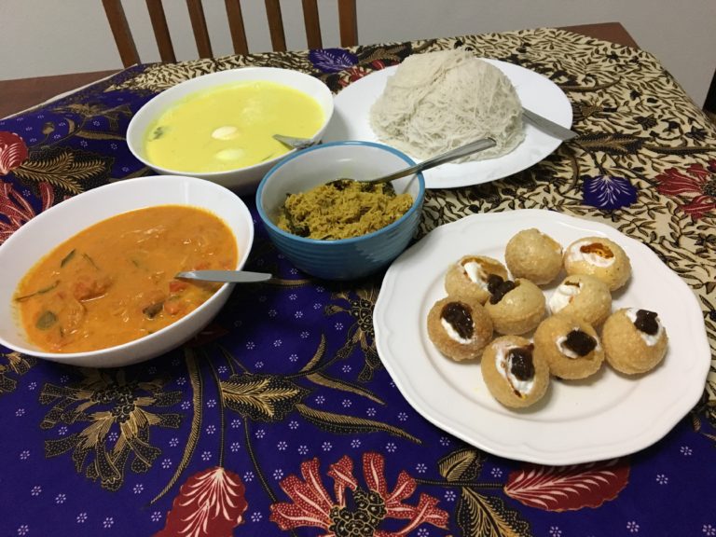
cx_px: 358
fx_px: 600
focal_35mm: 29
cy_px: 268
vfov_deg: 48.2
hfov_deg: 61.7
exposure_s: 1/17
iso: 200
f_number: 2.2
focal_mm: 4.15
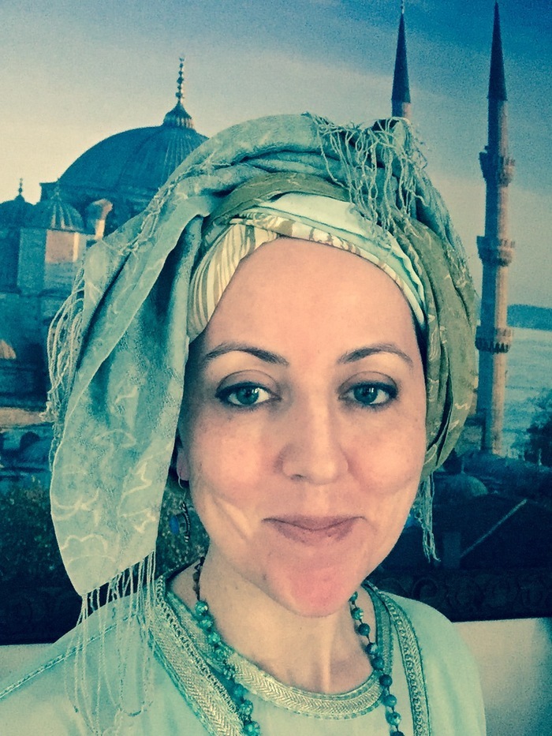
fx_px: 659
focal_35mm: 31
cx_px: 276
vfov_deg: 58.3
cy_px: 368
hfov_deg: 45.5
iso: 640
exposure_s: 1/17
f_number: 2.2
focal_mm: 2.65
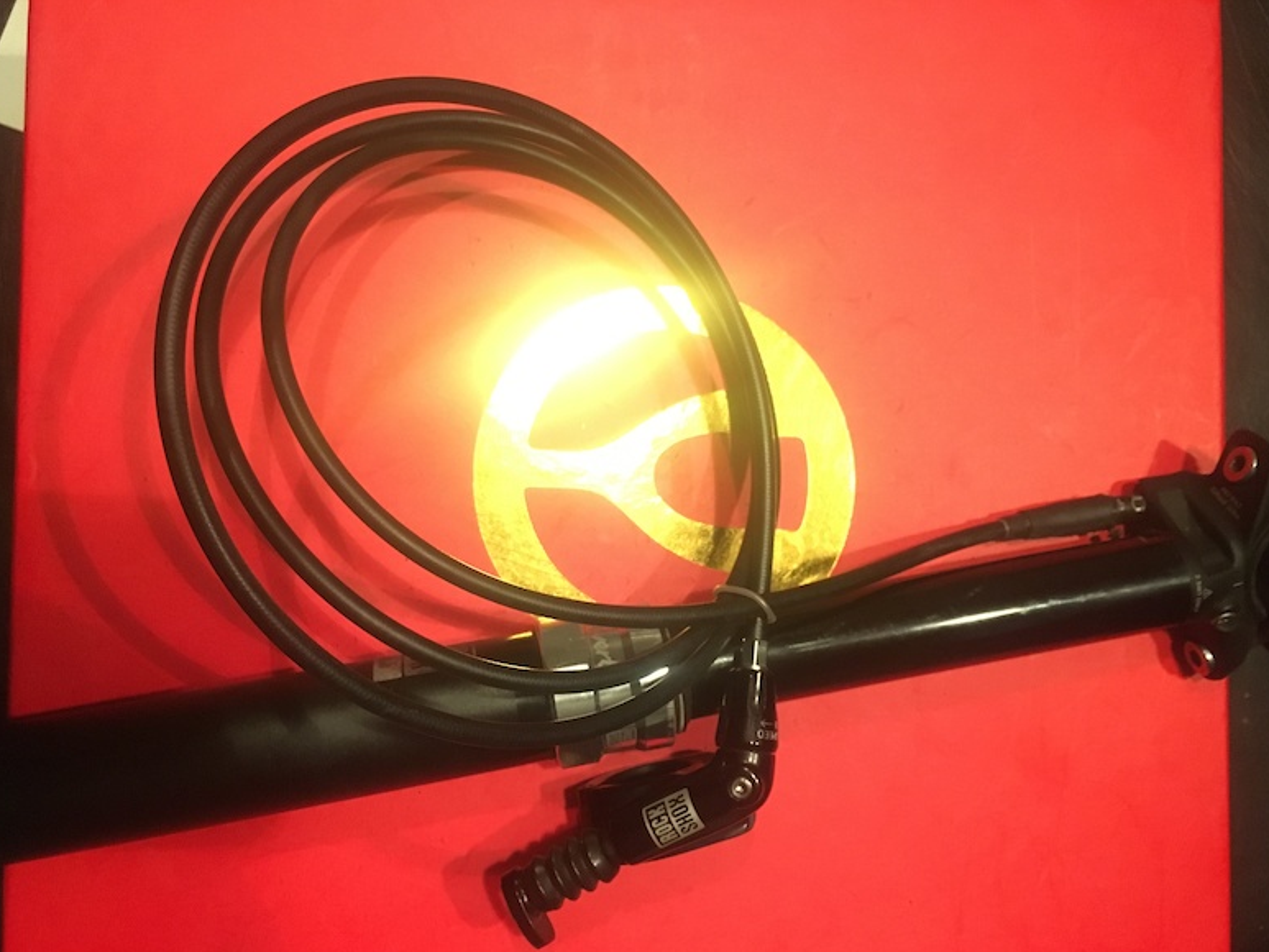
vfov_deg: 46.8
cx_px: 635
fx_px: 1100
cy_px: 489
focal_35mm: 30
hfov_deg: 60.0
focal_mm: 4.15
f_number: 2.2
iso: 320
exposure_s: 1/15
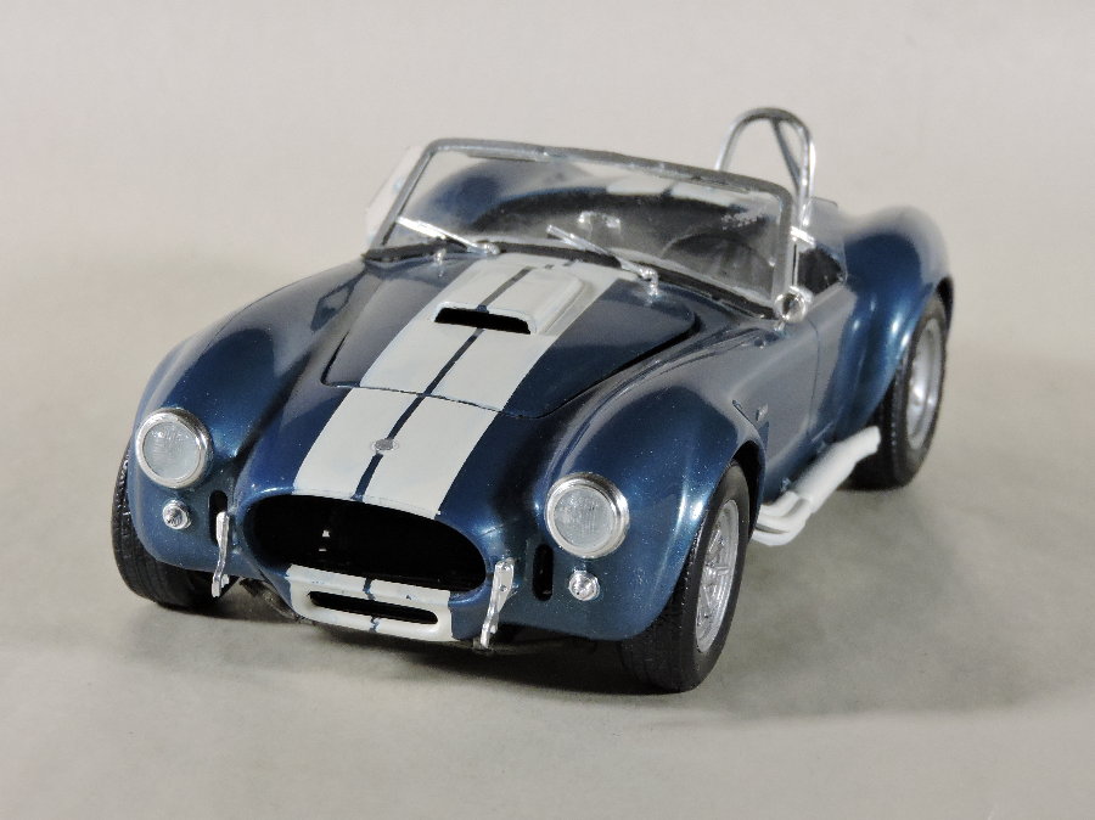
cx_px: 548
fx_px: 3320
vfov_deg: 14.1
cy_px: 410
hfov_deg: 18.7
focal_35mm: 105
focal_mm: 18.8
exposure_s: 1/40
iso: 400
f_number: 4.8
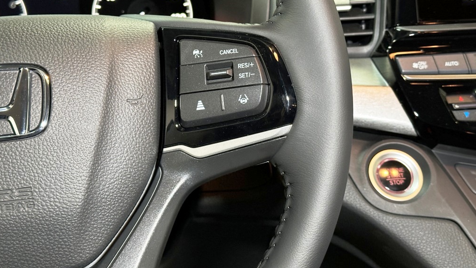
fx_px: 669
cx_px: 237
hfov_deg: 39.2
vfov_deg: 22.5
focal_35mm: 53
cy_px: 87
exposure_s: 1/30
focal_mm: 6.86
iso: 500
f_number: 1.78
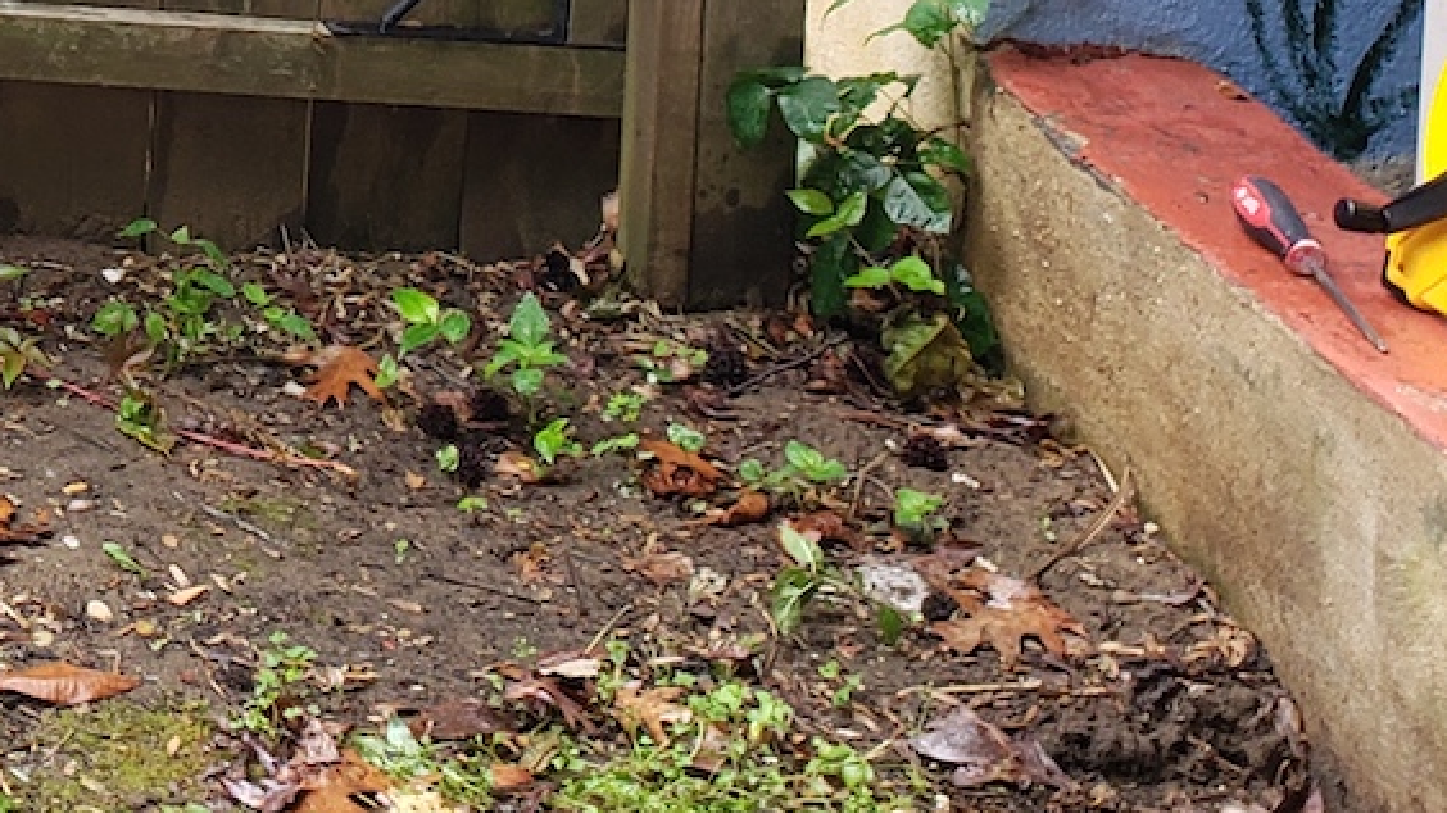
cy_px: -708
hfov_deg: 18.9
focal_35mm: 94
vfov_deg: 11.8
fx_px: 3606
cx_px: -926
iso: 80
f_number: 2.4
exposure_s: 1/120
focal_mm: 4.3
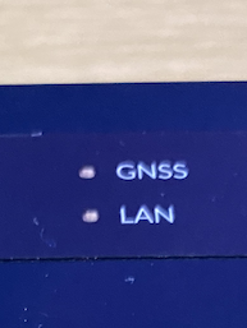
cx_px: 27
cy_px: 637
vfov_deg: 15.7
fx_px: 970
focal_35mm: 102
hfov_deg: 14.4
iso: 640
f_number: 1.8
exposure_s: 1/30
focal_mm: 4.25
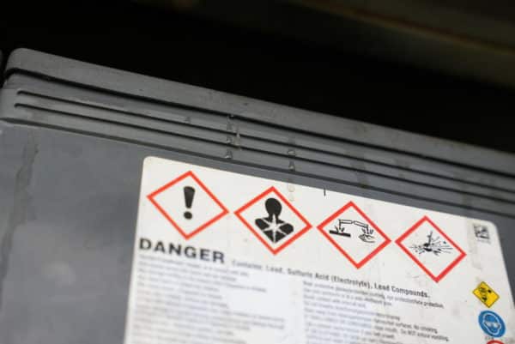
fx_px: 823
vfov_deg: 23.6
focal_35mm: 58
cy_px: 172
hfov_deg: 34.7
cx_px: 258
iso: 80
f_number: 4
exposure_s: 1/60
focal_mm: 57.5
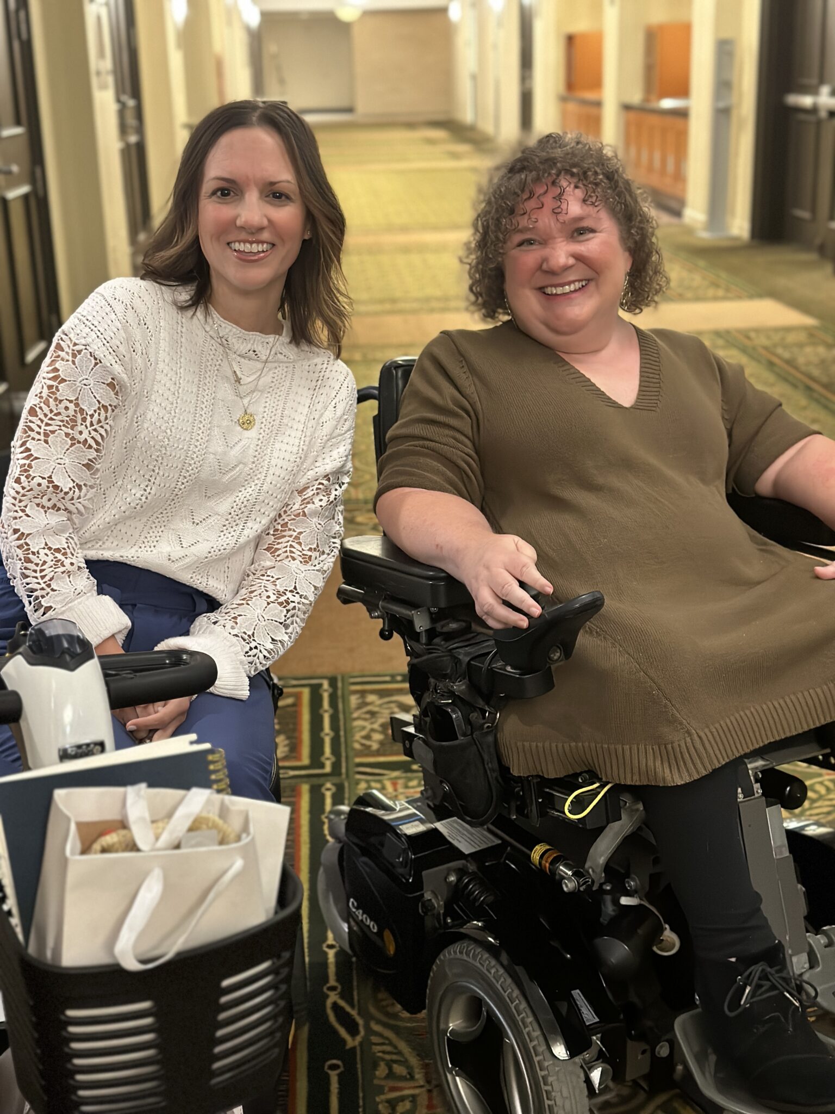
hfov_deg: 30.3
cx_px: 418
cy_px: 557
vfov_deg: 39.7
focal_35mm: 48
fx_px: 1544
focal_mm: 6.86
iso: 640
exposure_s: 1/30
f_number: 1.78
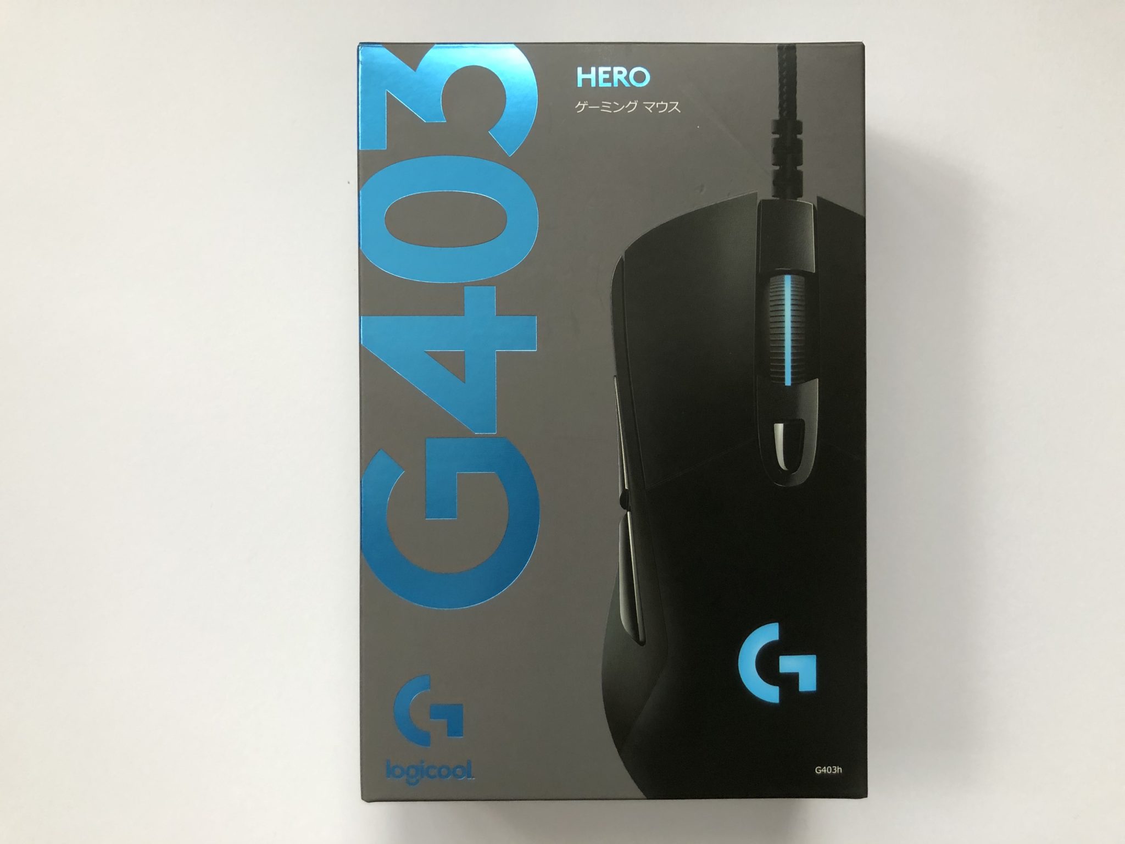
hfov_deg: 63.4
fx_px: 910
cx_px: 562
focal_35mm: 28
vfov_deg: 49.7
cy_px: 422
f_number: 1.8
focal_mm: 3.99
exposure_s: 1/15
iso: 40
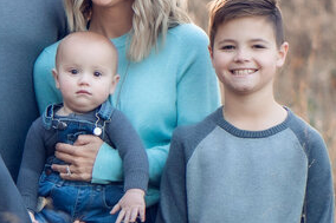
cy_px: 168
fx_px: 4141
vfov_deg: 3.1
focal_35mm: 444
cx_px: 17
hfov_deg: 4.6
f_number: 2.8
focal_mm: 105
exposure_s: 1/400
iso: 640
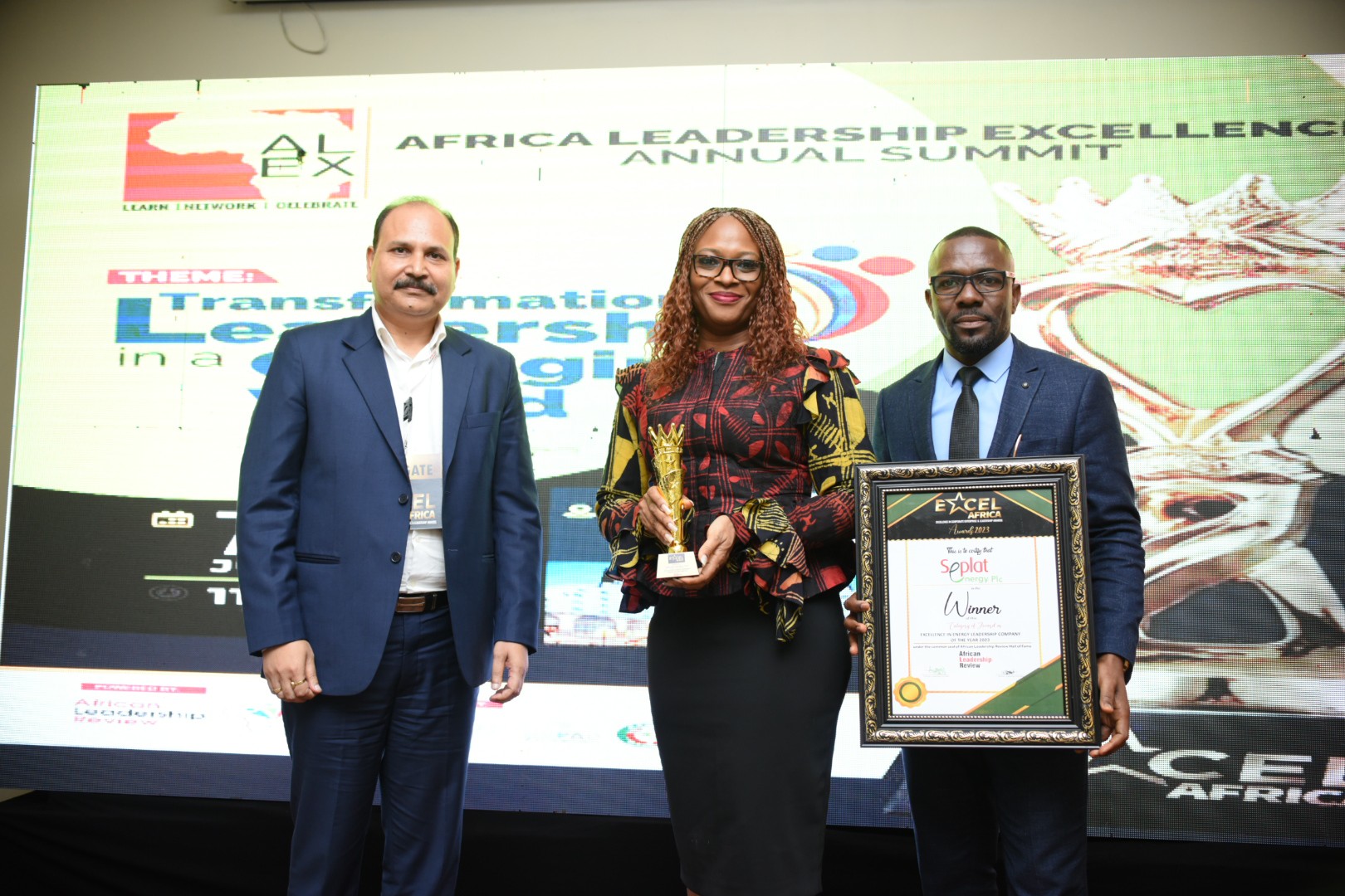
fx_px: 1308
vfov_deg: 37.9
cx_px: 672
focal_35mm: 35
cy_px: 448
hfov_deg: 54.4
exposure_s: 1/125
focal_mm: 35
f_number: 2.8
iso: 1250
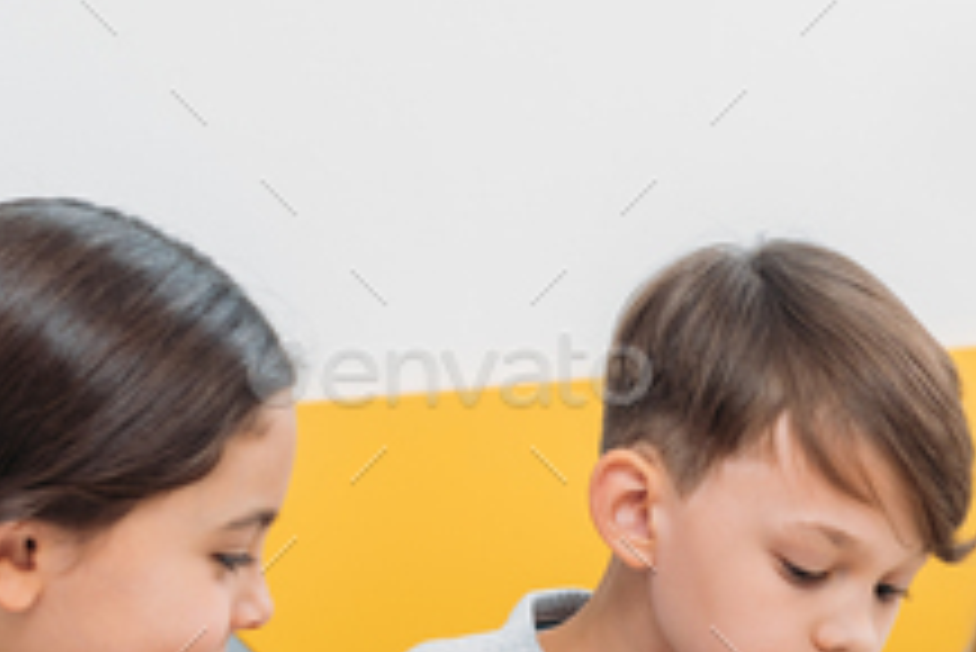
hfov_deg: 14.7
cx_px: 1111
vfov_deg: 10.1
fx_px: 3689
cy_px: 585
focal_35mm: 136
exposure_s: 1/160
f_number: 4.5
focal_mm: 50
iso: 100
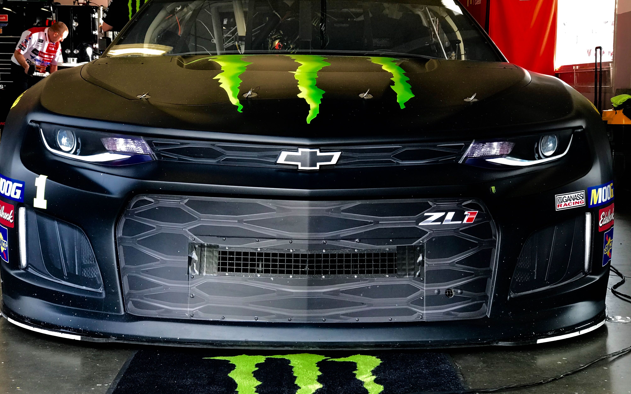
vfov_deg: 21.3
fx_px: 1049
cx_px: 313
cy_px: 201
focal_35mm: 61
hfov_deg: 33.5
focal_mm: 6.6
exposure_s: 1/60
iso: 50
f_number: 2.8
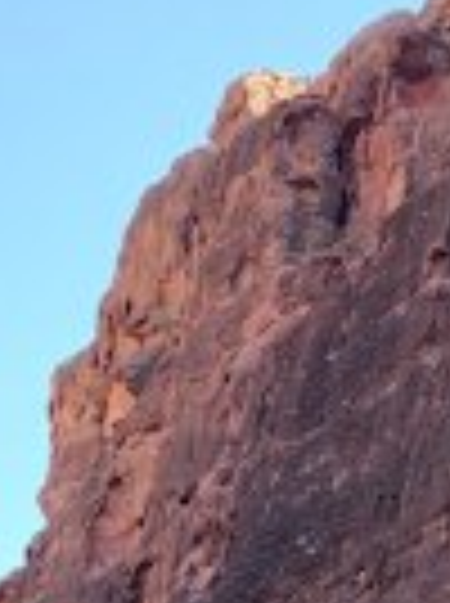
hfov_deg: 10.3
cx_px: 860
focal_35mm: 134
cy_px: 1179
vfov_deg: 13.0
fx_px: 2330
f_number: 1.8
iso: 32
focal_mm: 3.99
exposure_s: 1/120
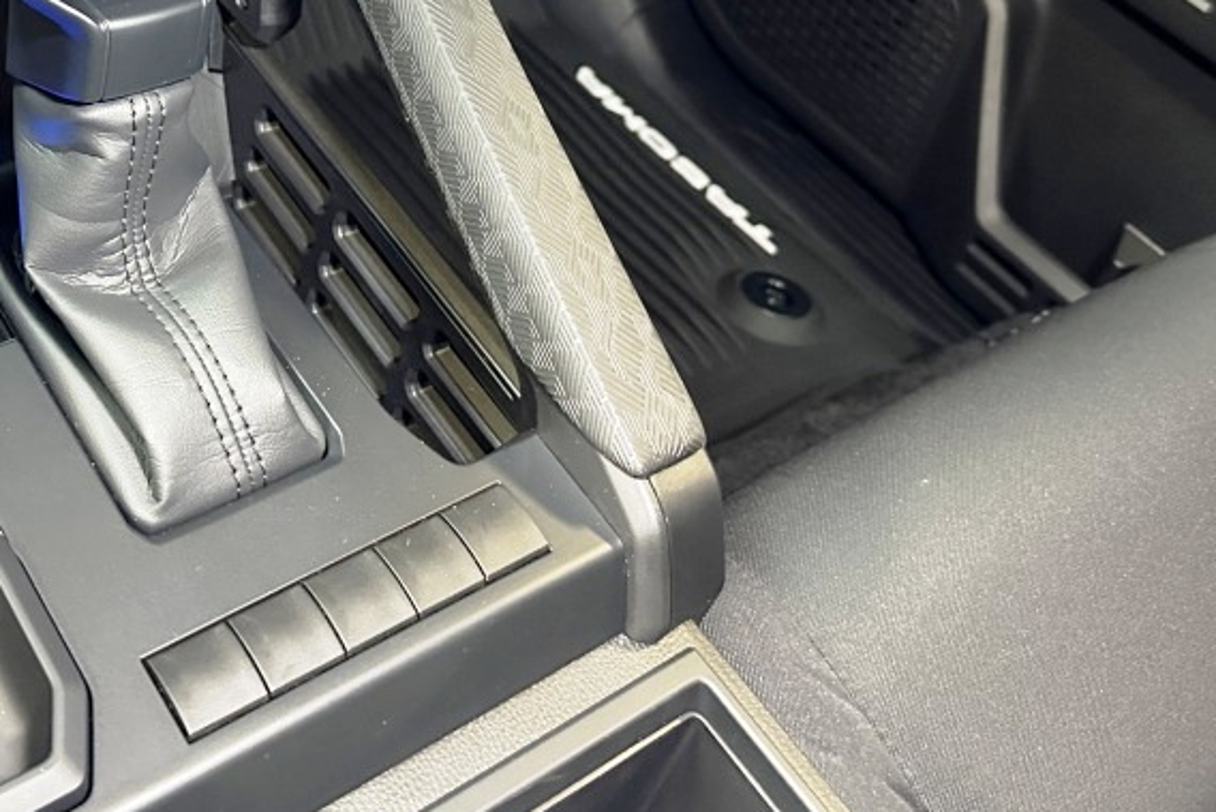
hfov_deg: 42.0
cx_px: 274
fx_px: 1520
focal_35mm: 45
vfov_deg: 28.4
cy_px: 43
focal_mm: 6.86
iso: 800
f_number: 1.78
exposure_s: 1/30
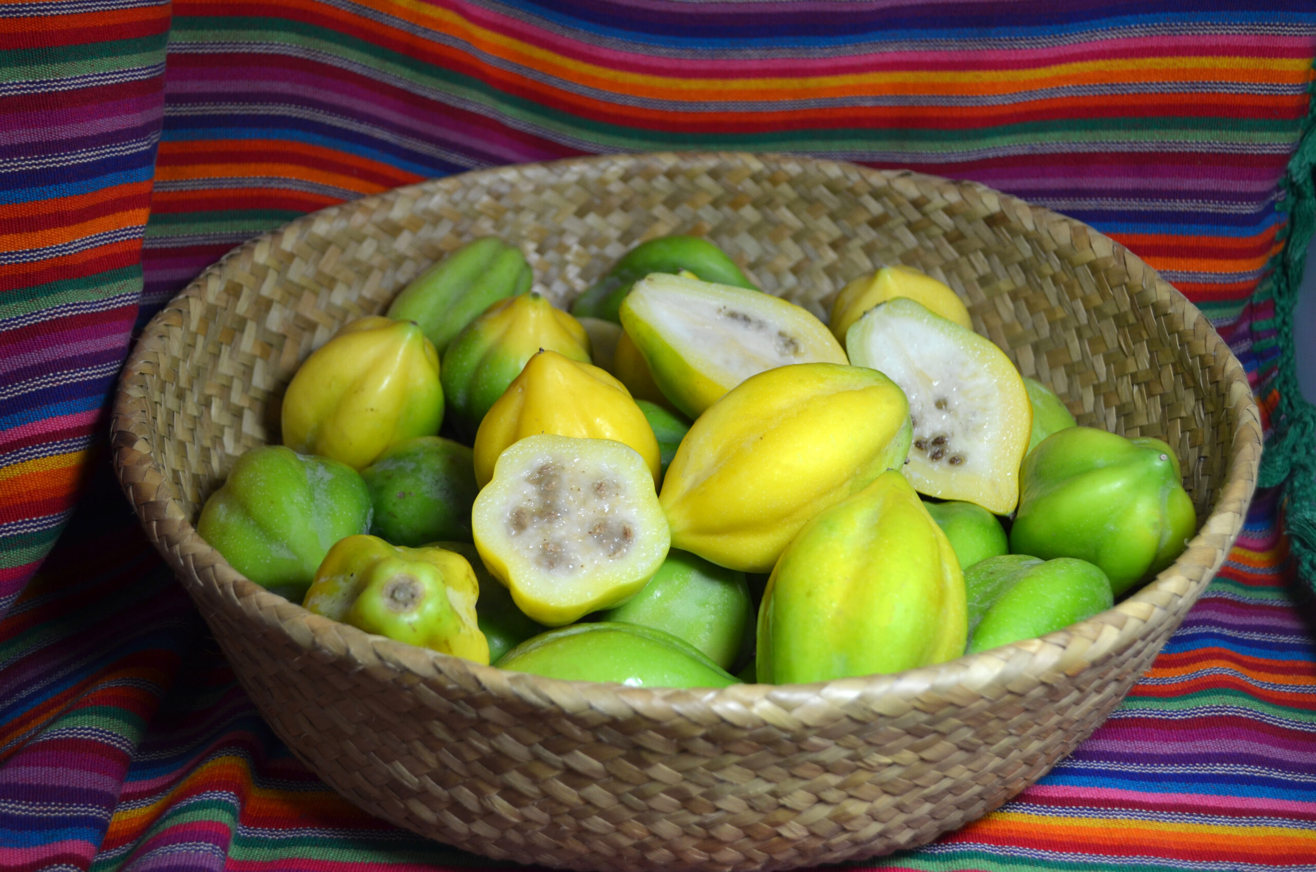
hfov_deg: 45.0
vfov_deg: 30.7
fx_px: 1587
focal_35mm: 44
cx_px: 658
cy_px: 436
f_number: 5
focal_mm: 29
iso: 400
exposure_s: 1/100
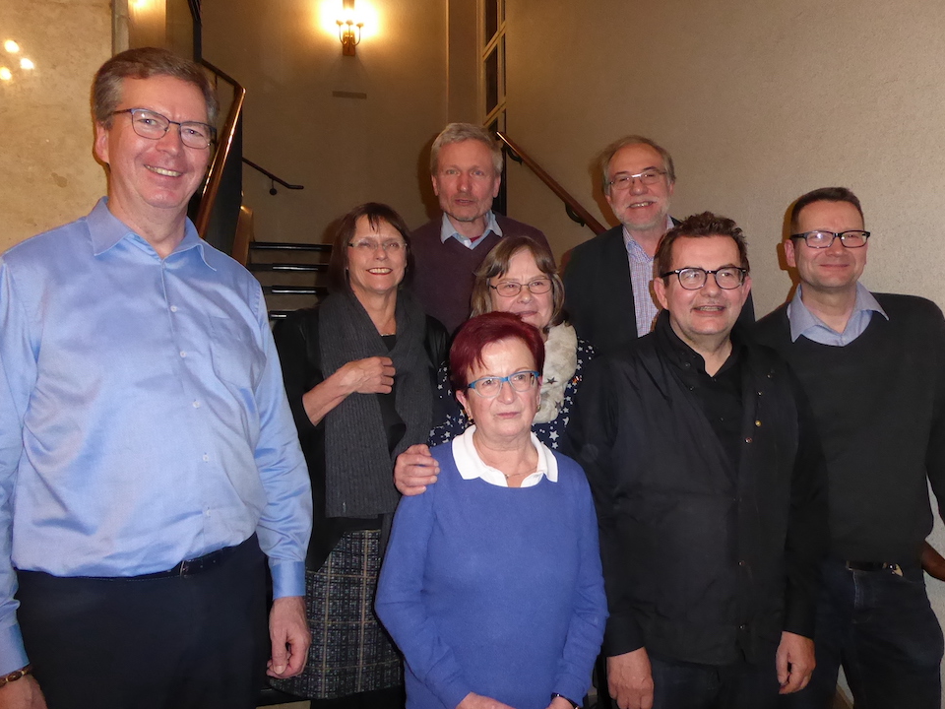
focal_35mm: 25
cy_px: 354
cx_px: 474
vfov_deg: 54.9
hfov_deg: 69.4
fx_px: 682
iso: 800
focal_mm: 4.3
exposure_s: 1/60
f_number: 3.3
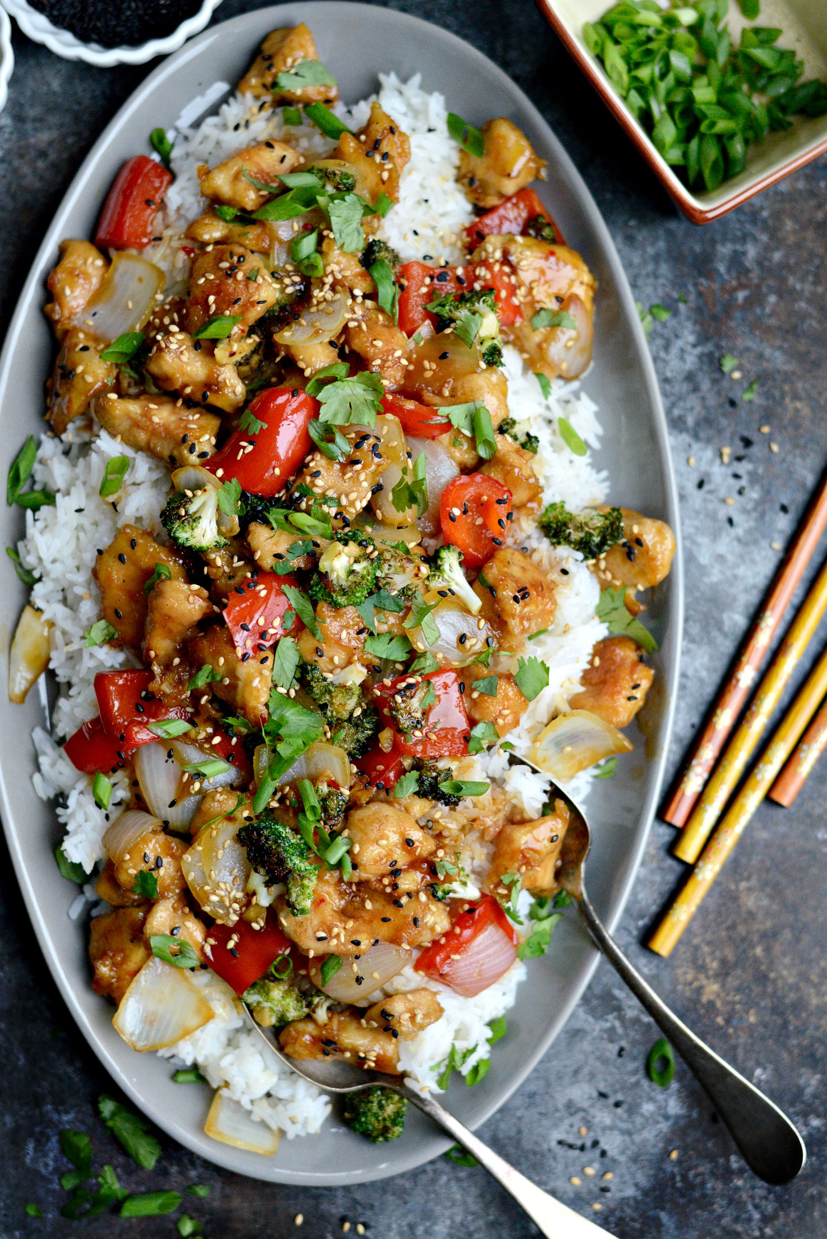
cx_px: 414
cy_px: 620
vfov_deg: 39.6
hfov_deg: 27.0
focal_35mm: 50
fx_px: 1721
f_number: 2.8
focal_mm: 50
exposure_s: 1/1250
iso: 2500
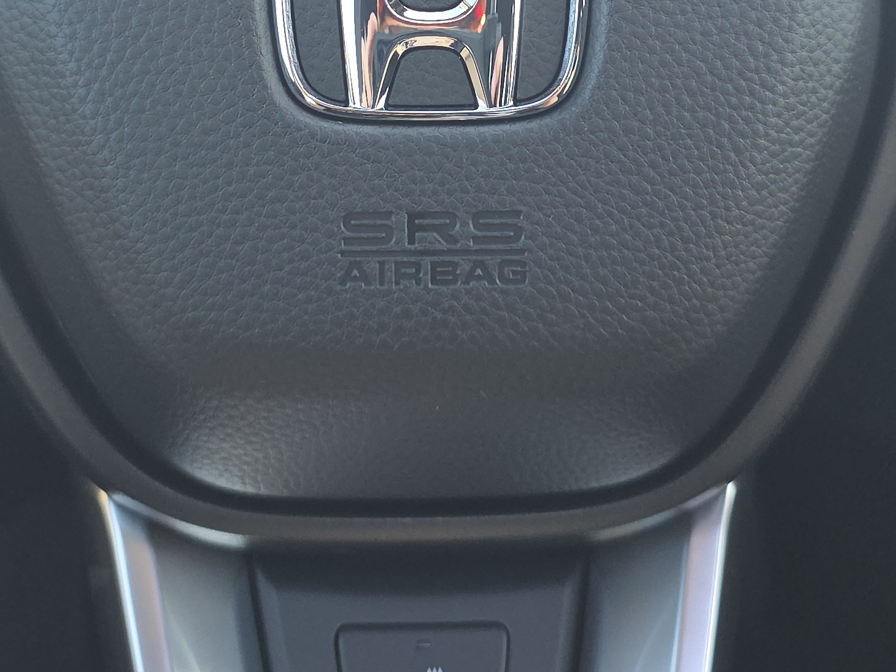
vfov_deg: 22.2
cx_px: 408
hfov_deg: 30.7
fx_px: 1631
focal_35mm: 63
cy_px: -45
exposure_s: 1/180
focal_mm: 6.3
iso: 64
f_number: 1.7
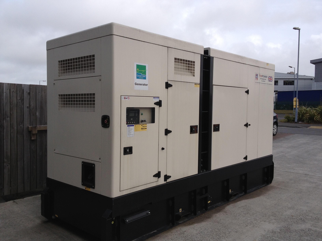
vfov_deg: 40.7
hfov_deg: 52.6
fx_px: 326
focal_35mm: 35
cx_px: 161
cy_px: 120
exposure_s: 1/1493
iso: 50
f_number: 2.4
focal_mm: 4.28
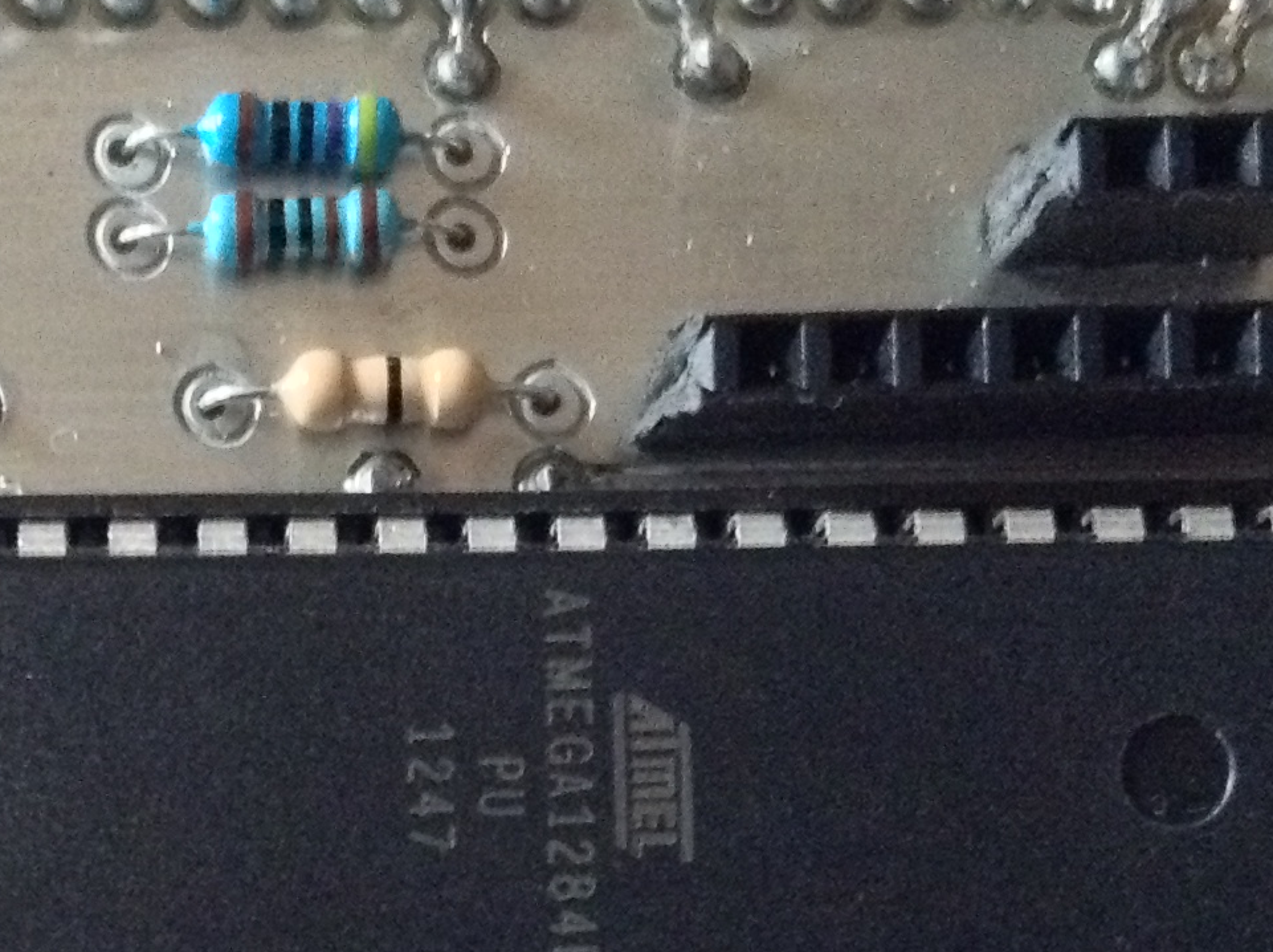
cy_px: 914
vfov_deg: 16.3
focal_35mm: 89
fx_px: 3268
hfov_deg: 21.7
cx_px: 219
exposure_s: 1/15
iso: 640
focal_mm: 3.3
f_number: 2.4
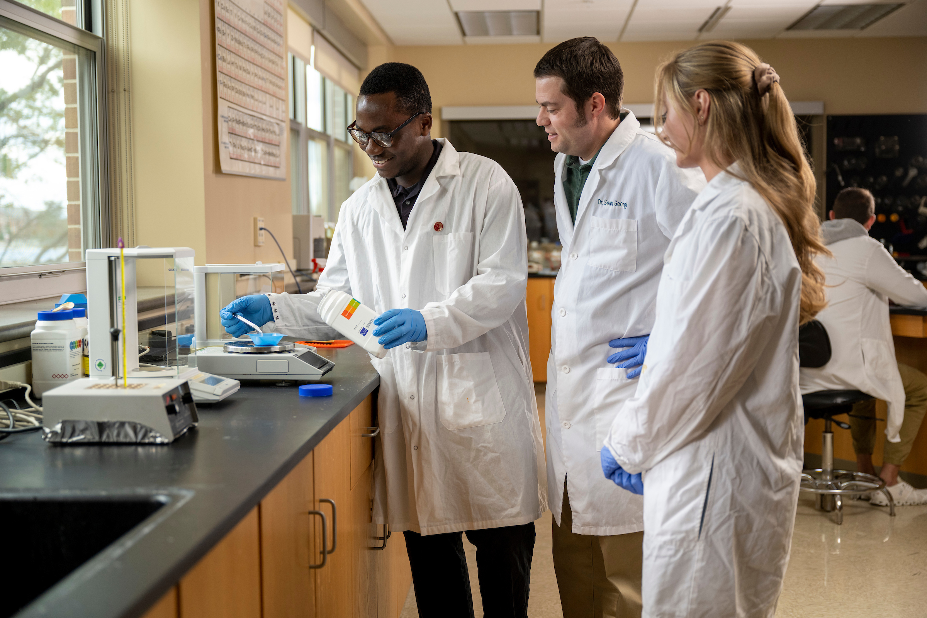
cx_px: 464
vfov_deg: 27.5
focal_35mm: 49
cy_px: 309
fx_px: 1262
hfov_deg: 40.3
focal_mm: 49
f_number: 3.2
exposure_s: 1/160
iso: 500
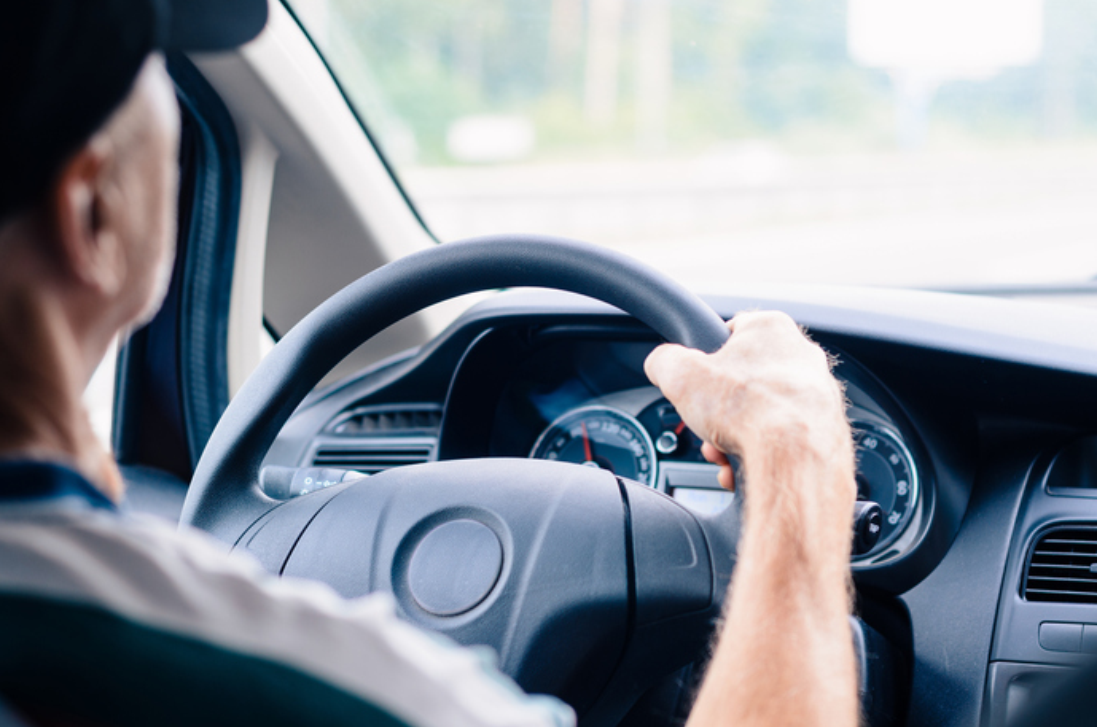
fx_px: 2403
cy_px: 359
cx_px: 548
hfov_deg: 25.7
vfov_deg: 17.2
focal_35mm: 79
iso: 100
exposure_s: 1/100
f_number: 3.2
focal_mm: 50
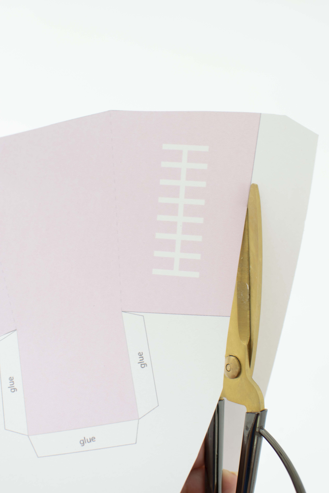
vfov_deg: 37.9
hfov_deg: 25.8
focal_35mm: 52
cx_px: 164
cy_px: 246
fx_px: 720
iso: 200
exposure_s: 1/40
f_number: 4
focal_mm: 35
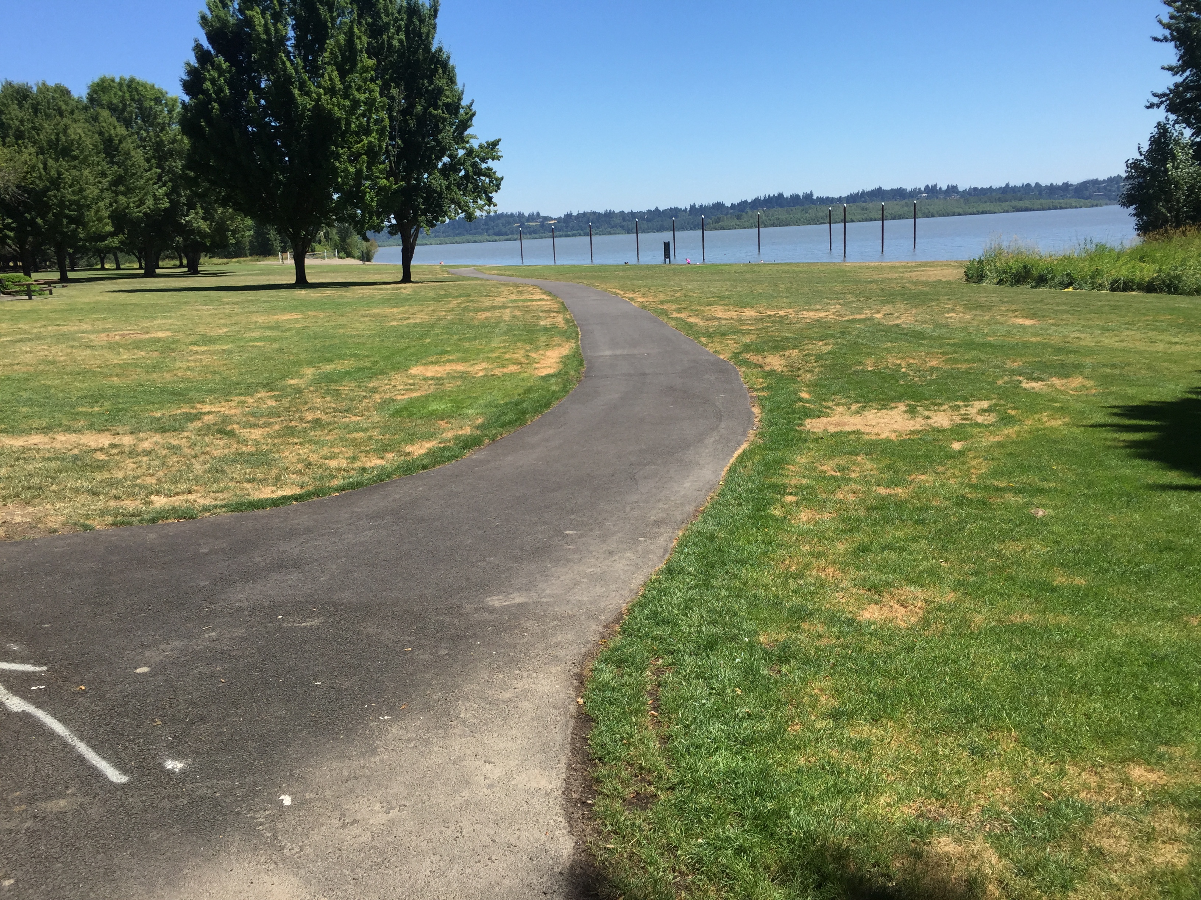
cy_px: 450
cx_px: 600
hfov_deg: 61.7
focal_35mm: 29
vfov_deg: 48.2
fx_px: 1006
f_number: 2.2
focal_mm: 4.15
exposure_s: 1/1799
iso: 32
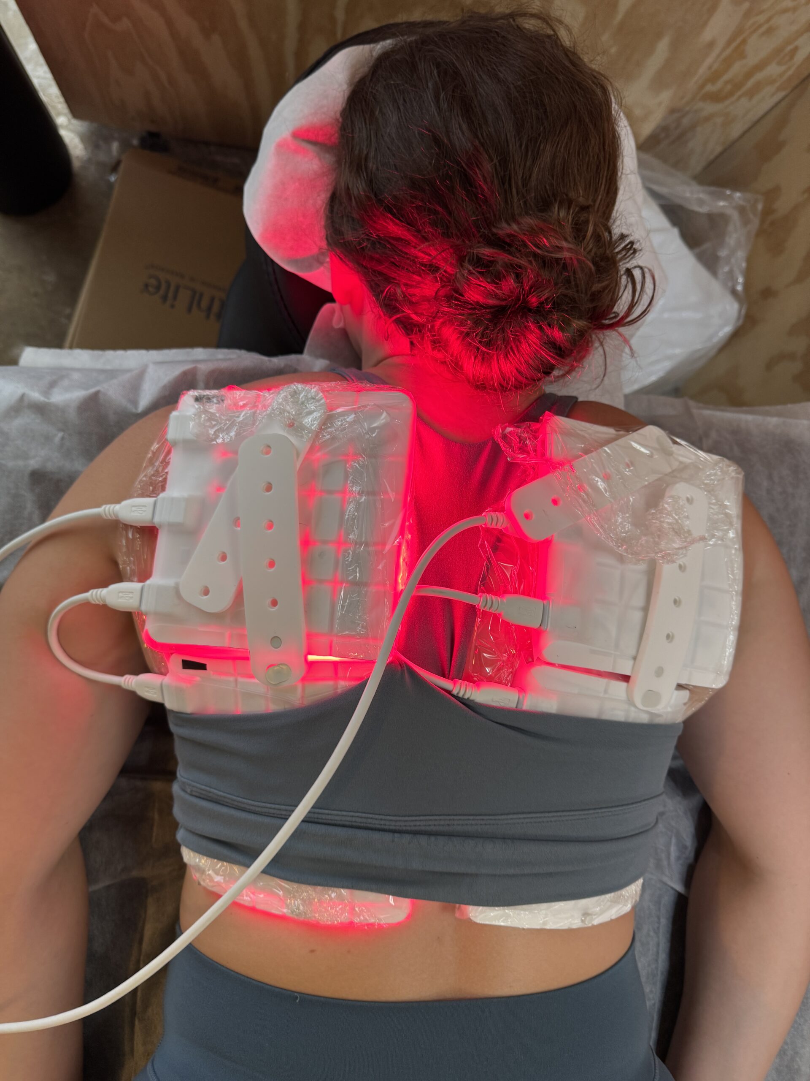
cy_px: 540
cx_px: 405
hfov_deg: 56.8
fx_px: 749
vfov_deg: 71.6
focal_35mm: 24
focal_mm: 6.76
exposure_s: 1/48
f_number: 1.78
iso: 160
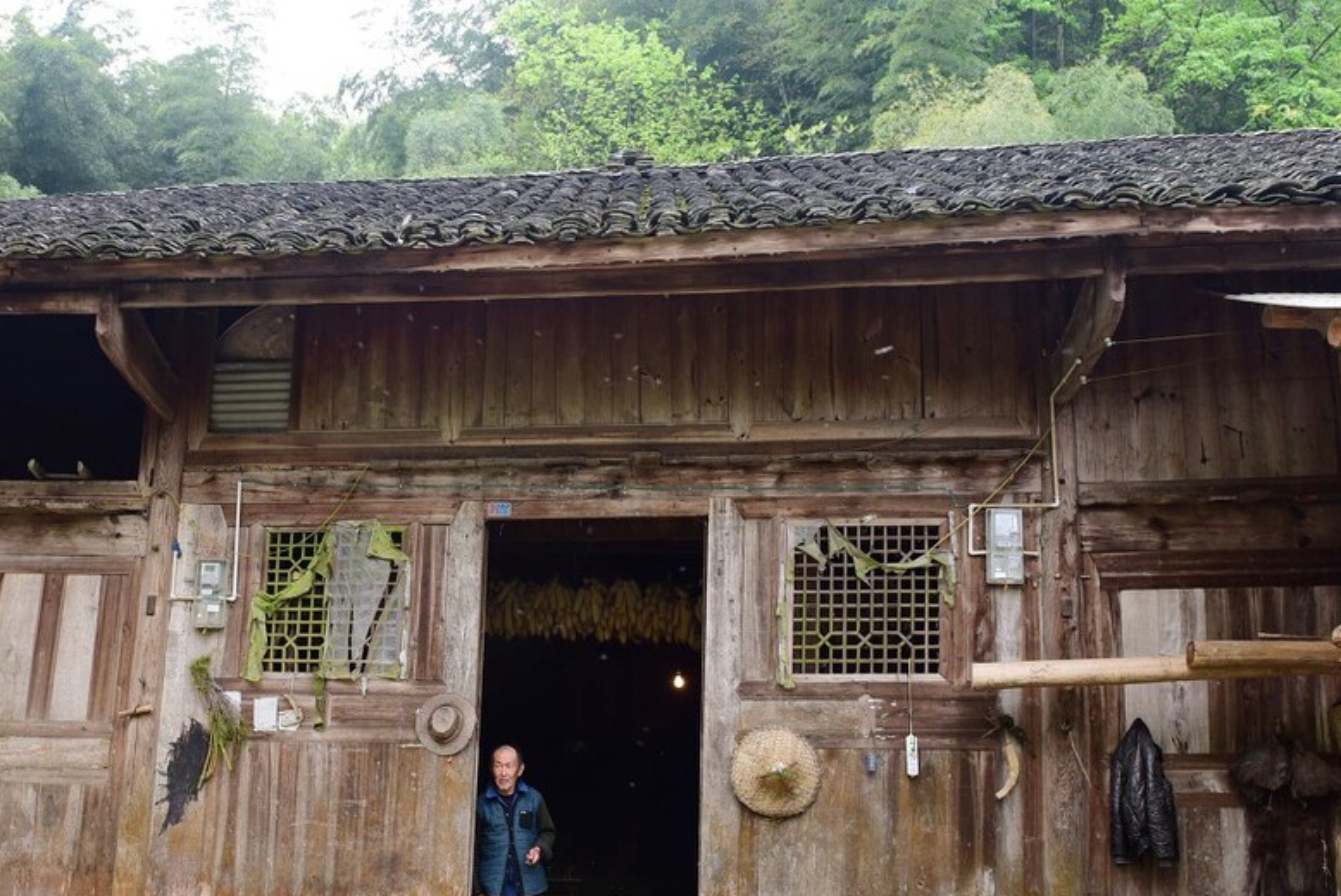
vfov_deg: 35.8
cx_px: 474
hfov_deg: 51.1
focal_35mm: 37
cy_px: 568
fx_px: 1379
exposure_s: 1/60
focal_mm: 24
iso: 500
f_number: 5
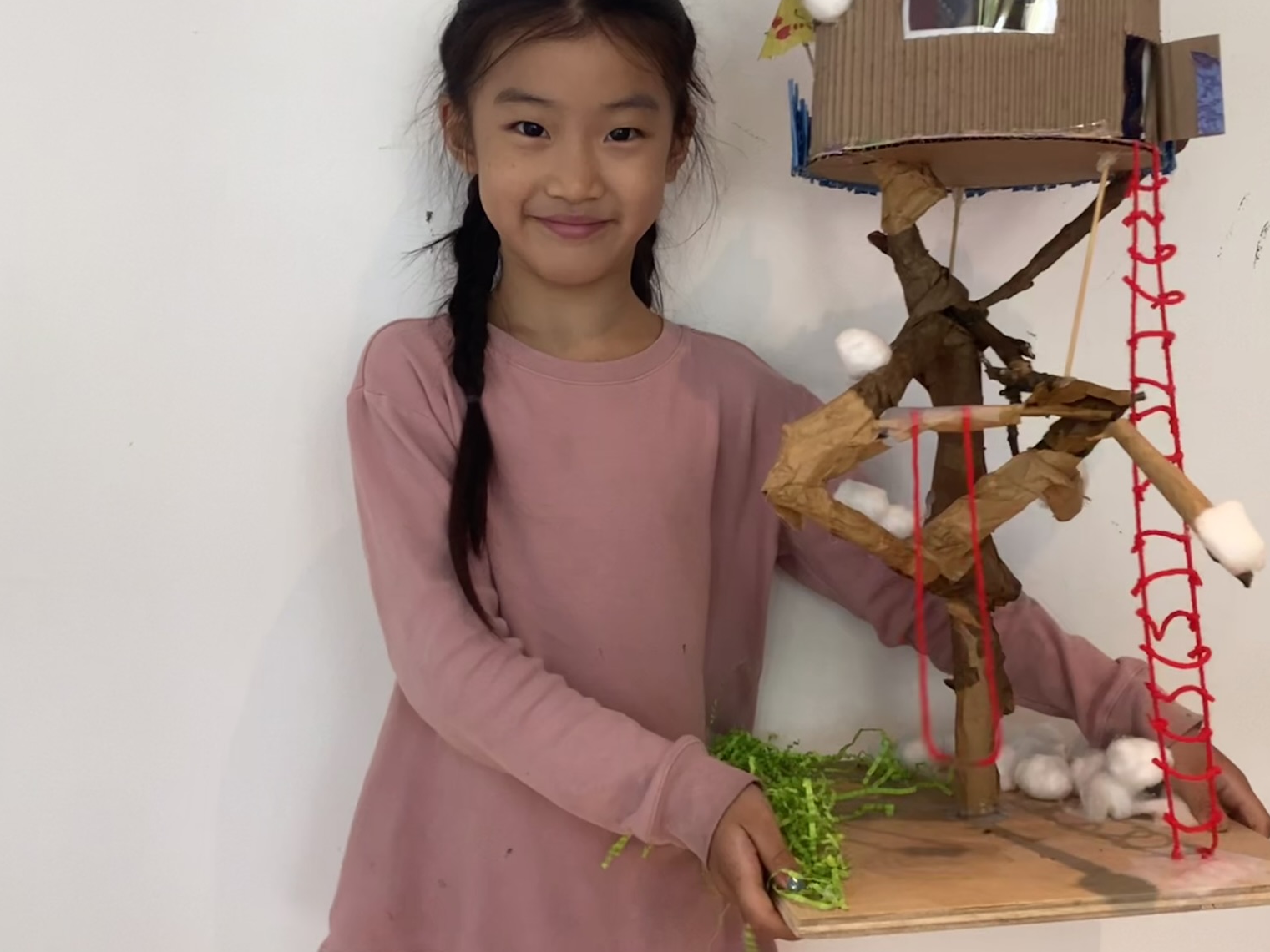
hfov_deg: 52.2
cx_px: 772
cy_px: 342
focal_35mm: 35
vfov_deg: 40.3
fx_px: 1284
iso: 100
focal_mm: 4.25
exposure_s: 1/60
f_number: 1.8
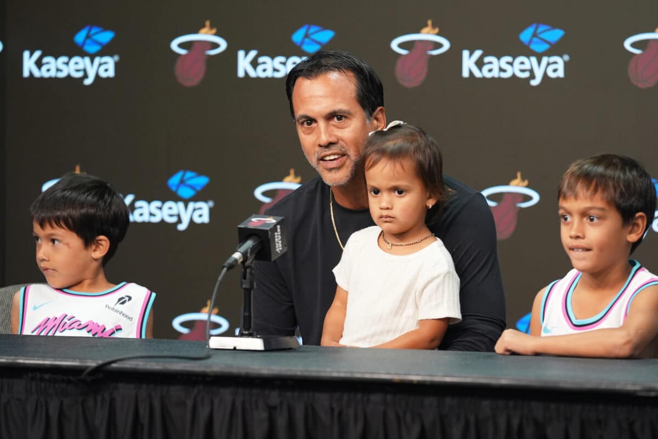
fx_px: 3600
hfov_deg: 10.4
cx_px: 329
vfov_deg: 7.0
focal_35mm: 197
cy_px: 220
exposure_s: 1/160
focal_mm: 197
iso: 2500
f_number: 4.5
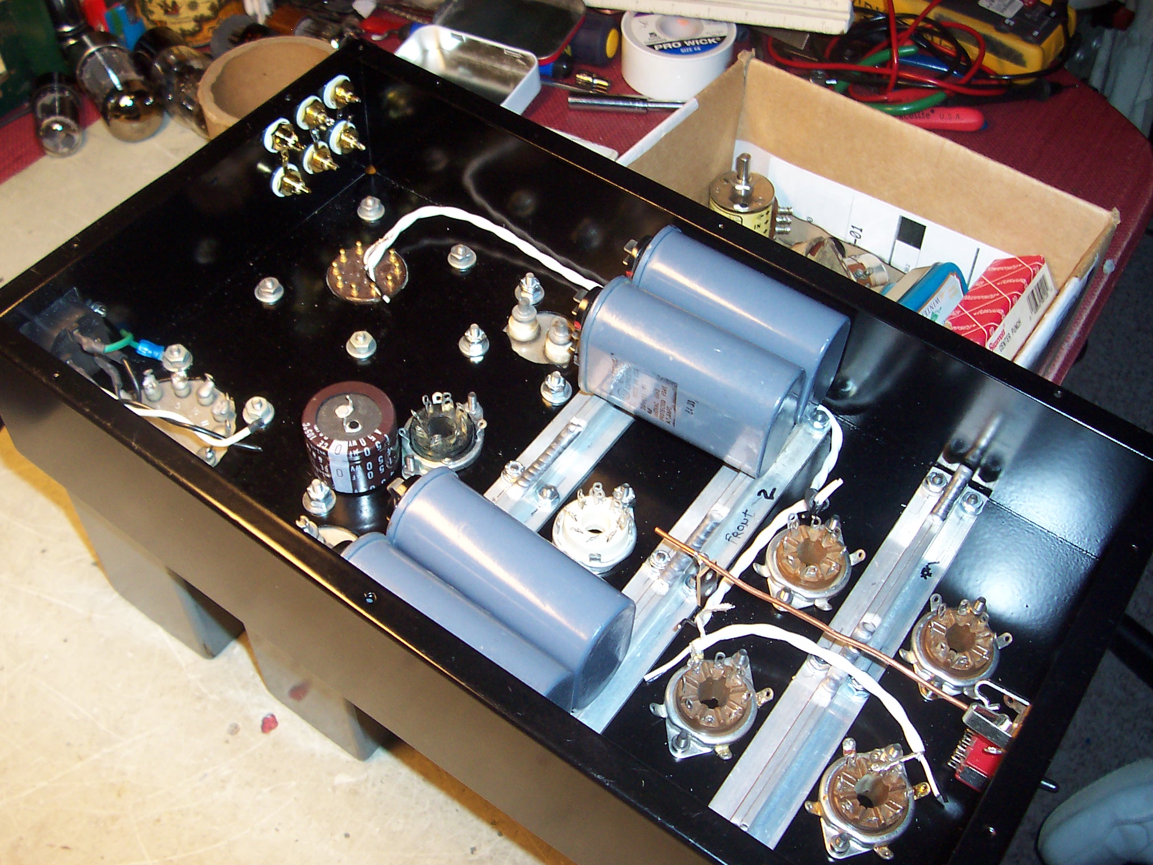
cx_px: 576
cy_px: 432
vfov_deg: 38.7
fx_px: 1232
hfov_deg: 50.1
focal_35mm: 37
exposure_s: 1/60
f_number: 2.8
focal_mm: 5.6
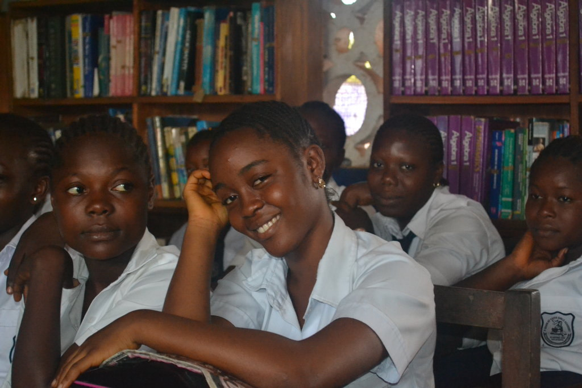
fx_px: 1164
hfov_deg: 28.1
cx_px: 291
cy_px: 194
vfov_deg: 18.9
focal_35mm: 72
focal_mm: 48
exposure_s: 1/60
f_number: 5.3
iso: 3200
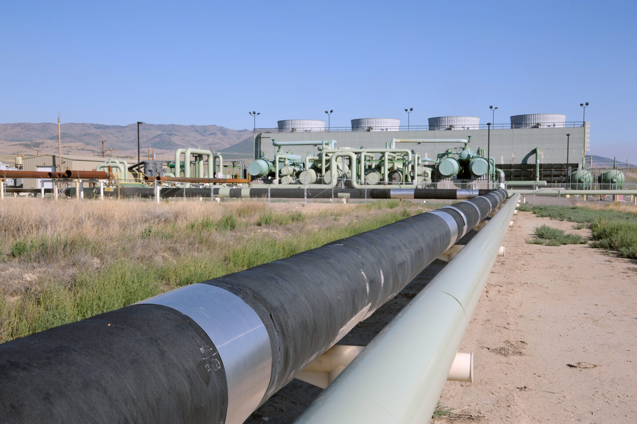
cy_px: 212
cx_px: 318
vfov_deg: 30.5
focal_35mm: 44
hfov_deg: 44.5
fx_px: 778
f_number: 10
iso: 200
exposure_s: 1/400
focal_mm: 44
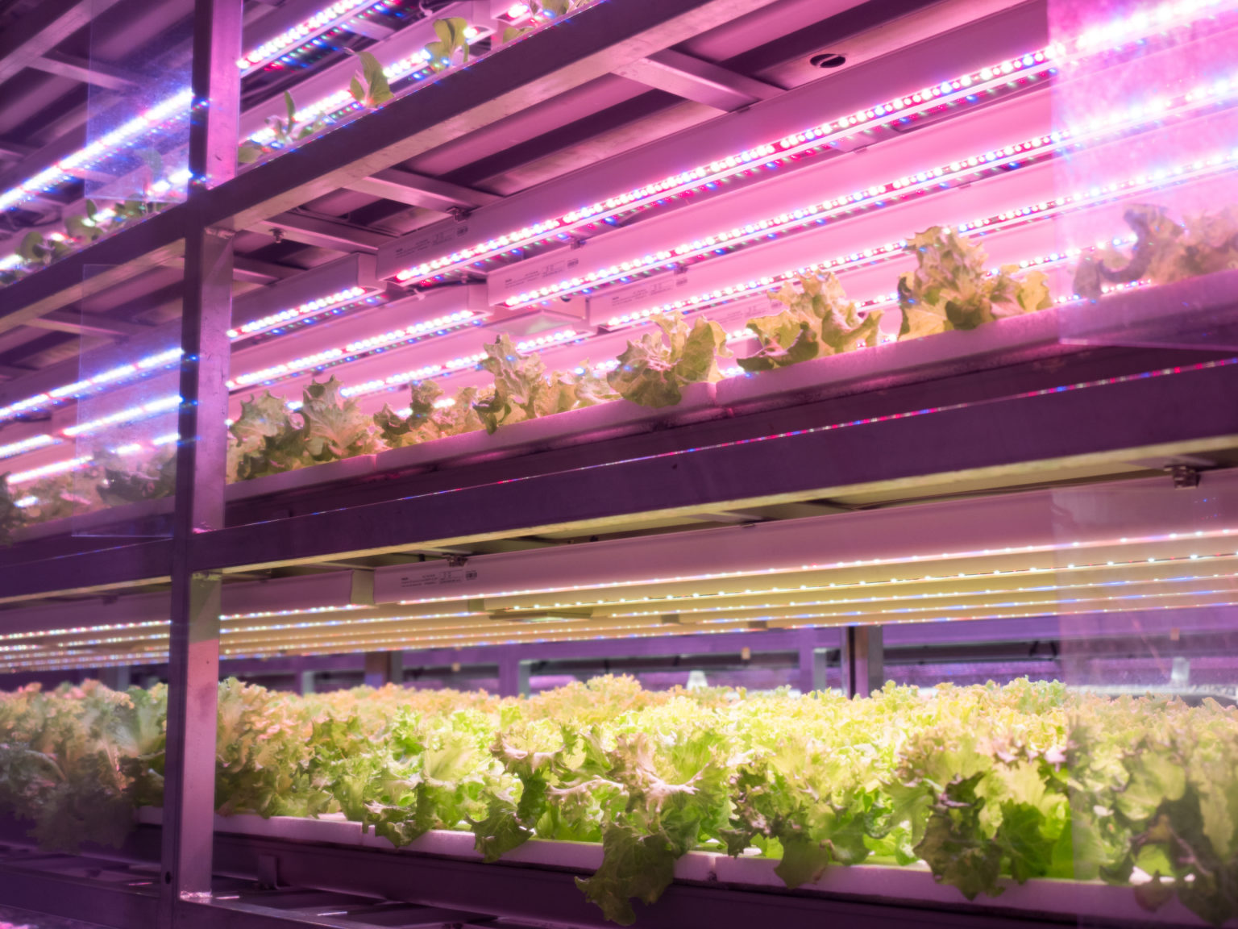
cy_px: 464
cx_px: 619
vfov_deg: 31.5
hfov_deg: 41.2
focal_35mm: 46
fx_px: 1645
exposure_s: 1/60
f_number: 2.8
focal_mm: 23
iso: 200
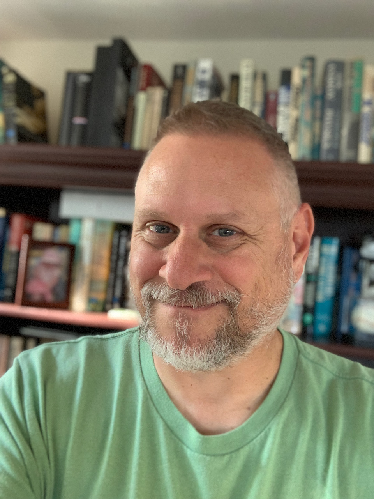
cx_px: 187
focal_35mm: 32
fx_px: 461
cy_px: 250
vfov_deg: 56.8
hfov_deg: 44.2
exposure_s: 1/49
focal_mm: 2.87
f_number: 2.2
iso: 320
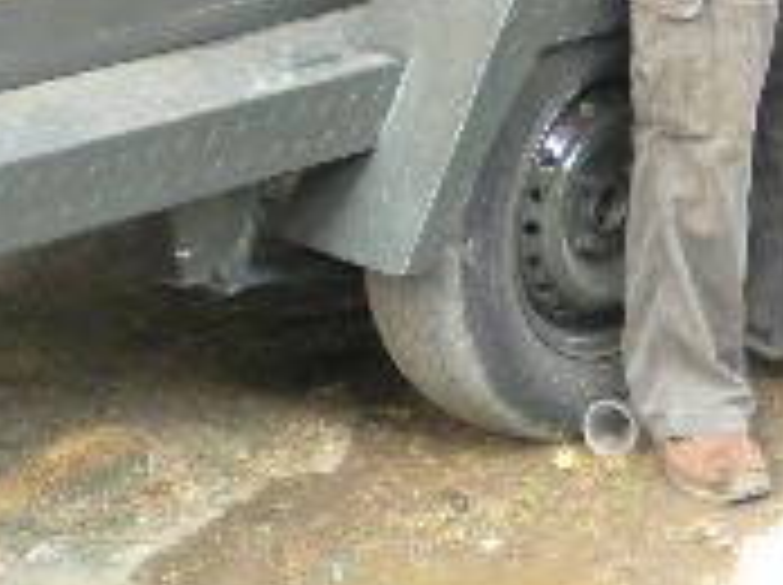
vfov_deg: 11.0
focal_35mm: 129
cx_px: 1098
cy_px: -338
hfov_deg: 14.5
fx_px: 2914
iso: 118
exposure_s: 1/56.8
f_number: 3.1
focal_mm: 6.3
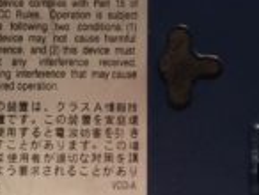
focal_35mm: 149
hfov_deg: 13.2
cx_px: 59
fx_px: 1117
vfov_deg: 10.0
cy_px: 112
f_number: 2.2
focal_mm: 4.15
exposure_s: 1/195
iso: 32
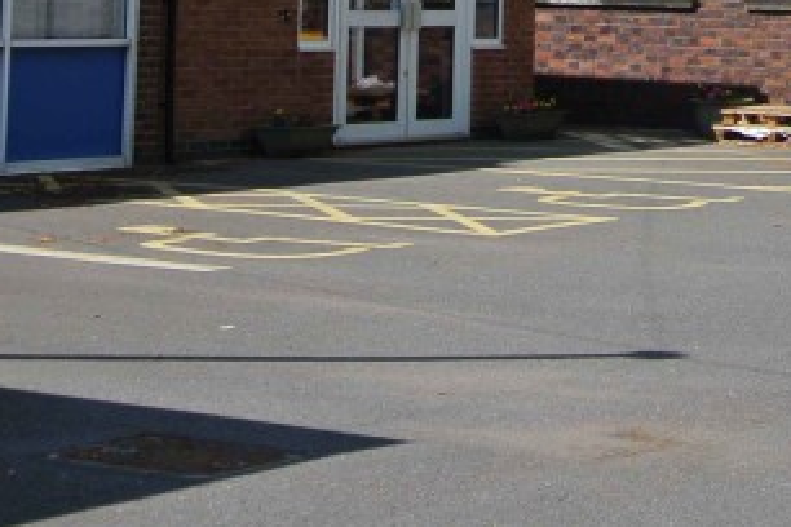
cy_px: -329
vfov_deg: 9.8
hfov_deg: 14.8
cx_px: 951
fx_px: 2944
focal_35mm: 134
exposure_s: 1/800
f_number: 4.2
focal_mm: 15.1
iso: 100
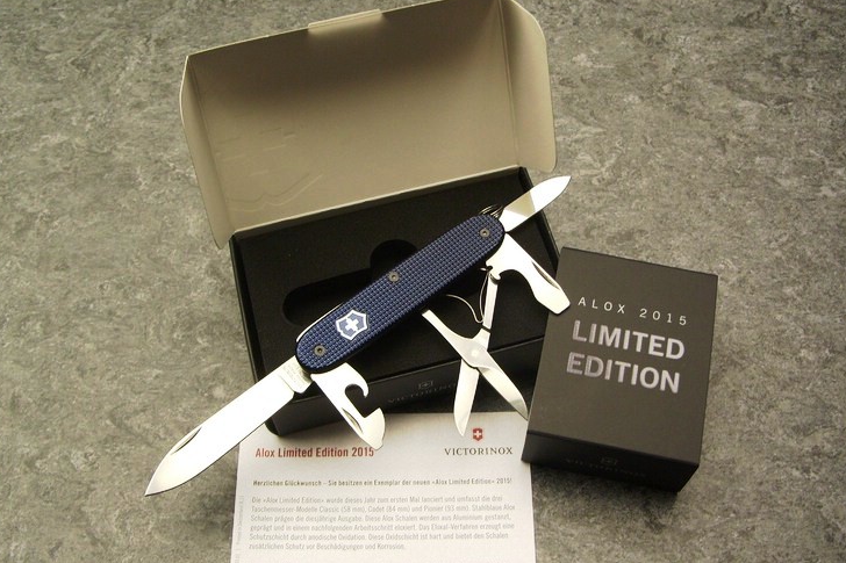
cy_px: 282
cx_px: 393
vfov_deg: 33.4
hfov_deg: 48.4
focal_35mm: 40
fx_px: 940
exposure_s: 1/45
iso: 120
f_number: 2.8
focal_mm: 7.8
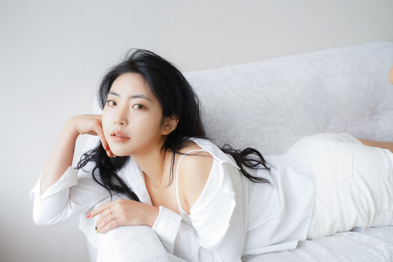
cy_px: 131
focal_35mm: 57
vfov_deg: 23.8
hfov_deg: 35.1
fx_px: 622
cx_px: 196
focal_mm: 57
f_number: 4.5
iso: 640
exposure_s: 1/125
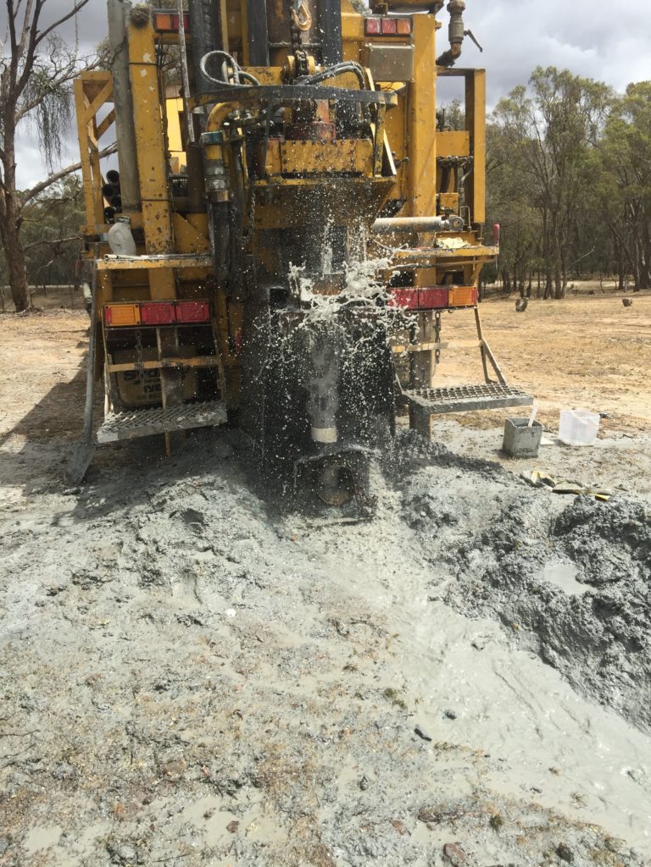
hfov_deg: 48.2
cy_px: 434
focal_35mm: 29
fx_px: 727
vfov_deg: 61.7
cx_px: 326
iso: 32
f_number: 2.2
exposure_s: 1/1980
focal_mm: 4.15
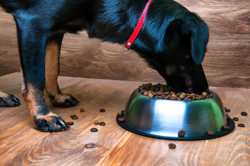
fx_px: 364
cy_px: 83
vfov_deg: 25.7
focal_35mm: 52
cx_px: 125
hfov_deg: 37.9
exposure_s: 1/125
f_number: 7.1
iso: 200
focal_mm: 35
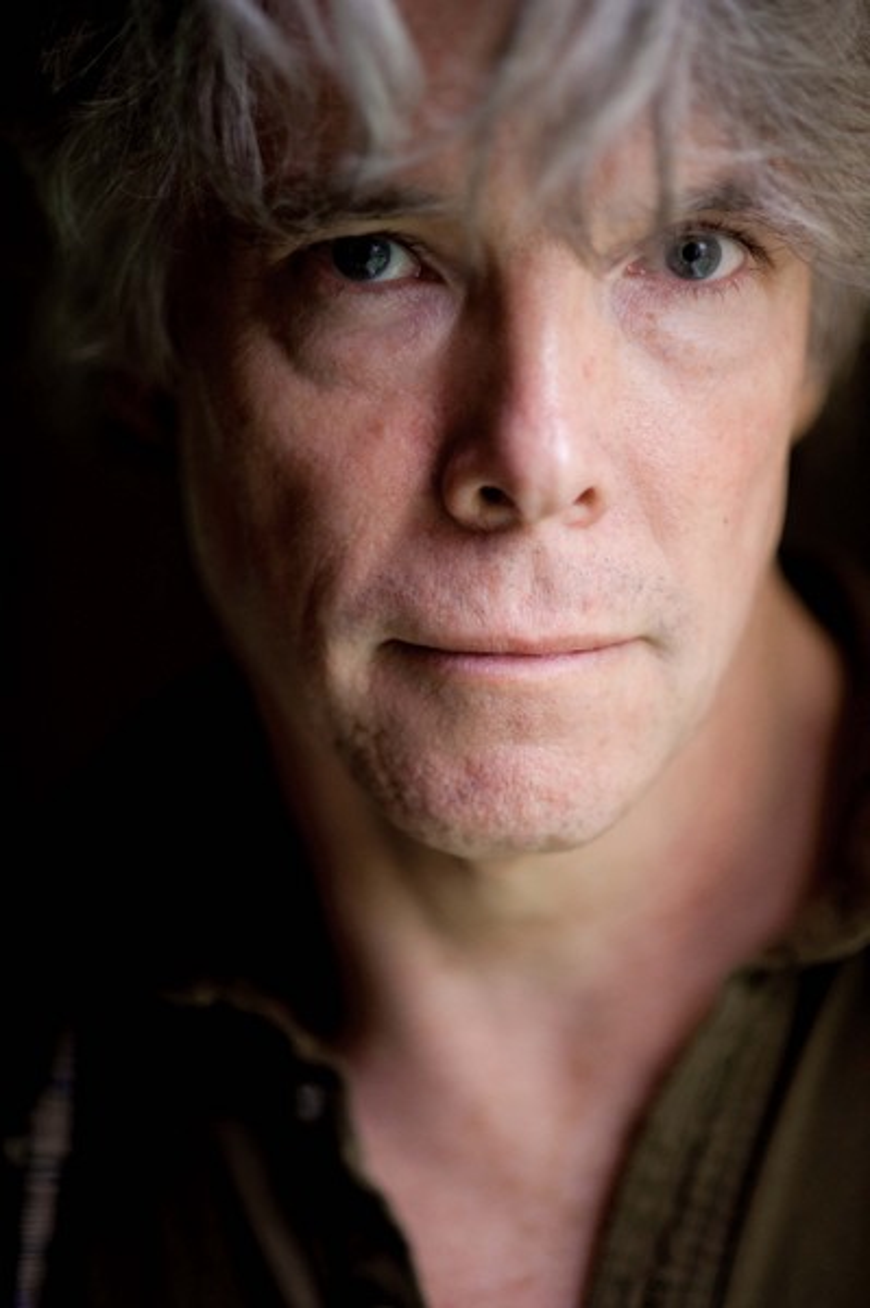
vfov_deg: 19.5
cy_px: 654
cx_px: 435
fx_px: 3813
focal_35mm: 105
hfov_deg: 13.0
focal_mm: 105
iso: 1000
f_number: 2
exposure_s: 1/160
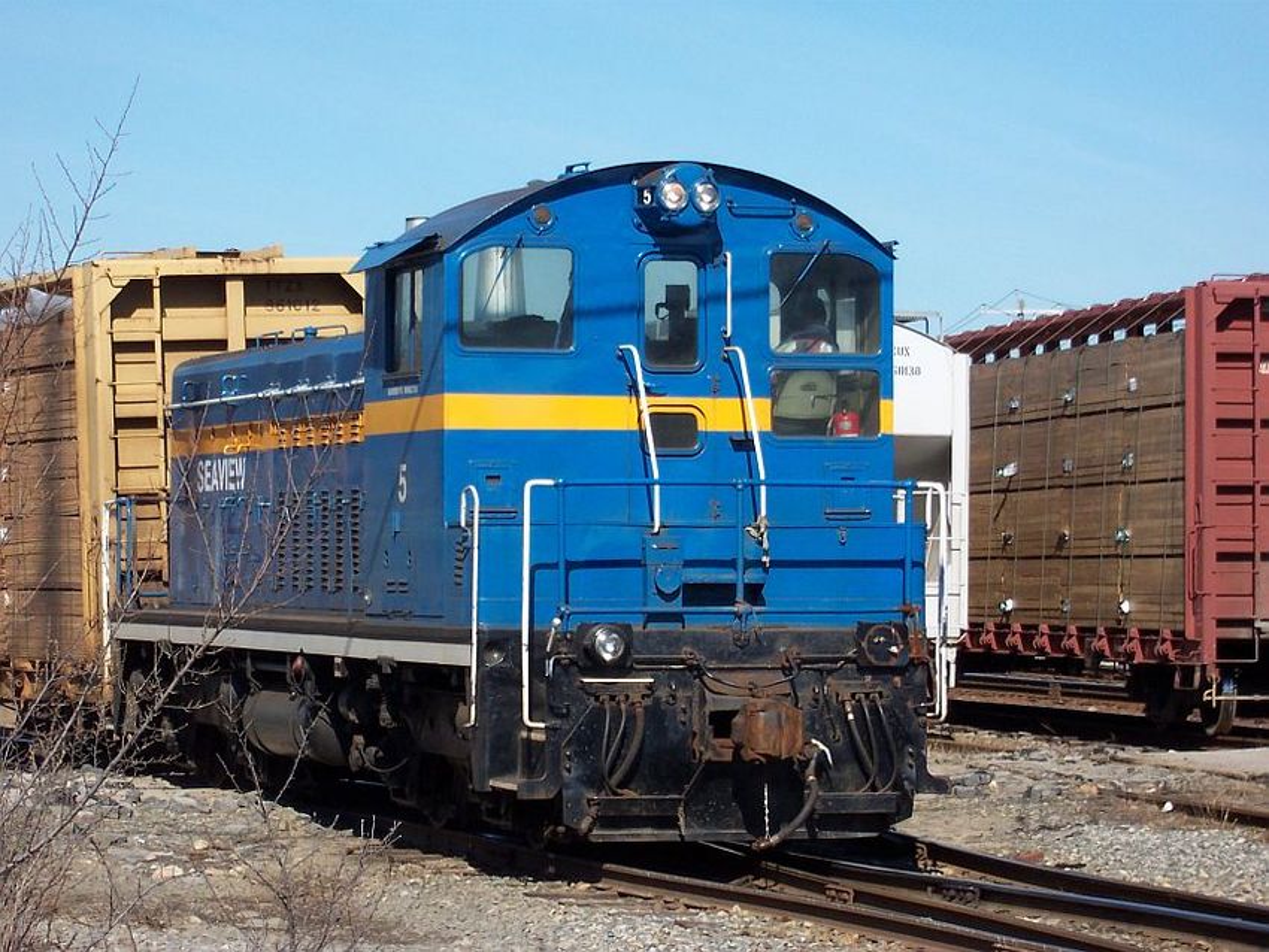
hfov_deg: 13.7
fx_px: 5280
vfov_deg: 10.3
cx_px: 634
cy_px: 476
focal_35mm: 144
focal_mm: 22.4
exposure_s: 1/350
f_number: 6.7
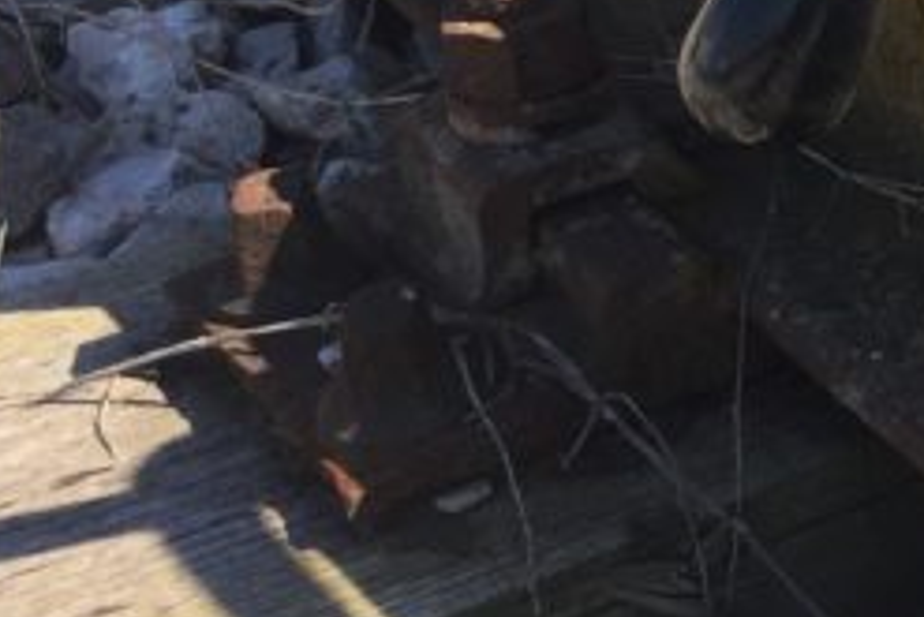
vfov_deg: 10.7
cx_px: 1814
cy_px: -176
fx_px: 3210
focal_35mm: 125
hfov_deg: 14.0
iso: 32
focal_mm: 4.15
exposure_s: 1/1364
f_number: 2.2
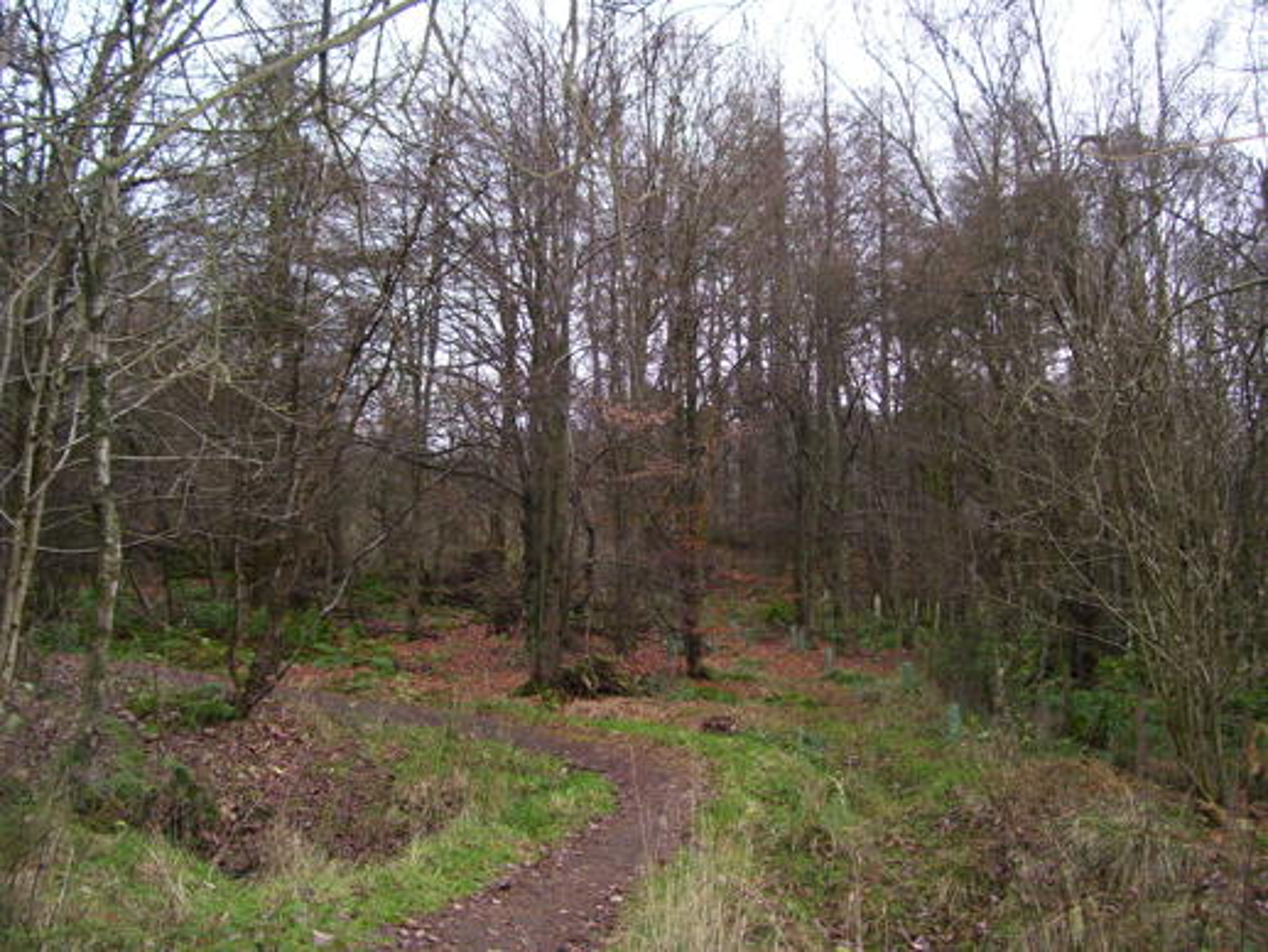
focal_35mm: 37
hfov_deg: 50.1
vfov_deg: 38.7
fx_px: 1356
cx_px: 634
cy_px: 476
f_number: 2.7
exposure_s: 1/60
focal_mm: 6
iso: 125
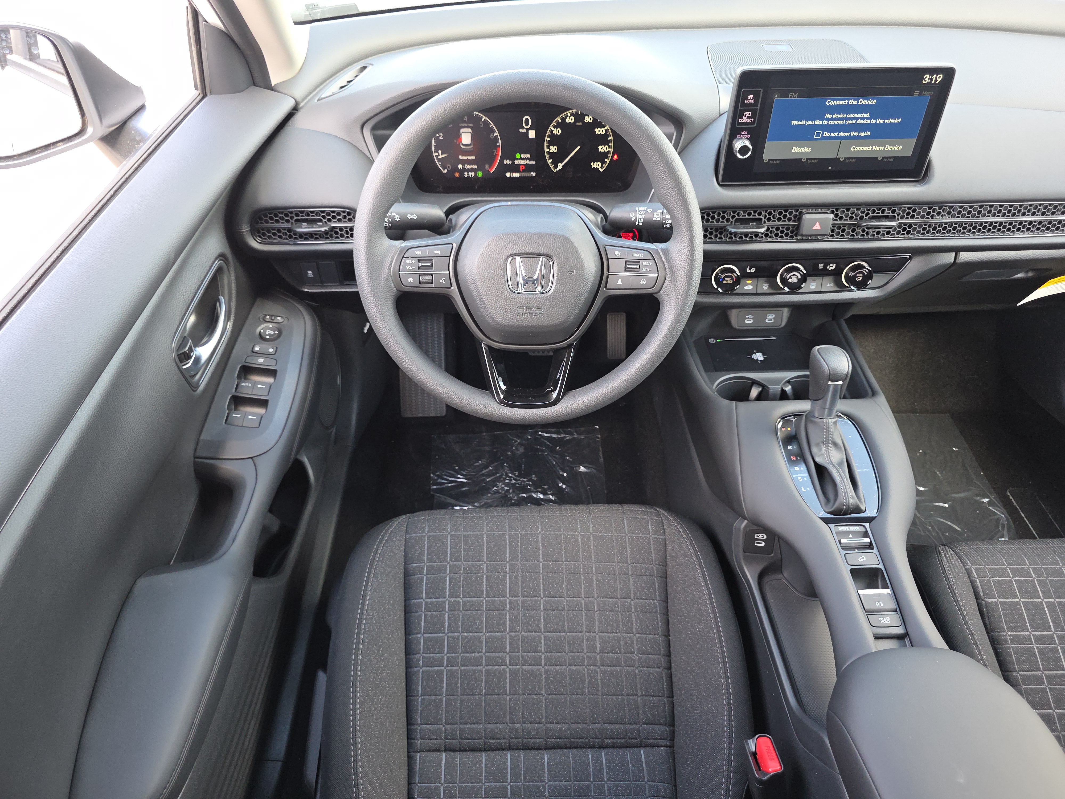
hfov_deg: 73.9
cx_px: 532
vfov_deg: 58.9
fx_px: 708
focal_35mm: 23
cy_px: 400
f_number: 1.7
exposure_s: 1/180
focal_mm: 6.3
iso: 200
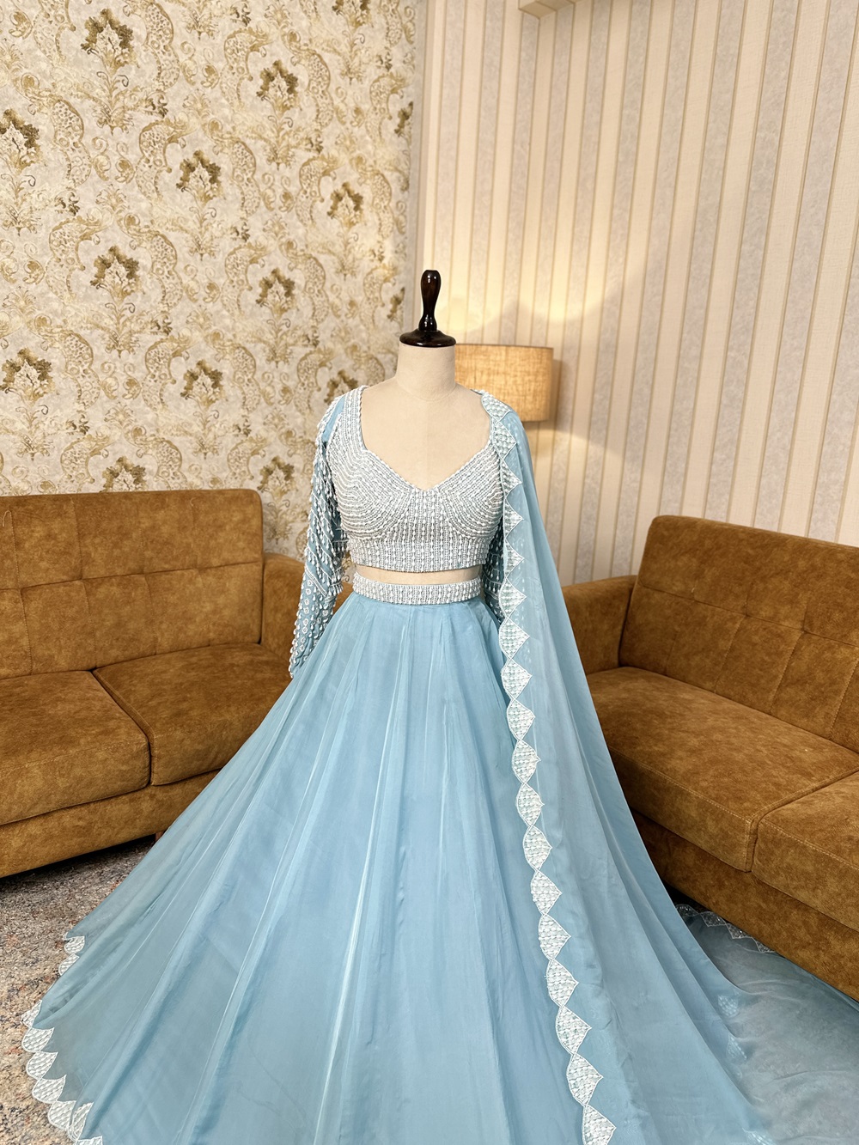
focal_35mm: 24
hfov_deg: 56.8
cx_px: 430
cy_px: 572
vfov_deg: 71.6
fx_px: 794
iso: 80
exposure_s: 1/100
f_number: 1.78
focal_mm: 6.86
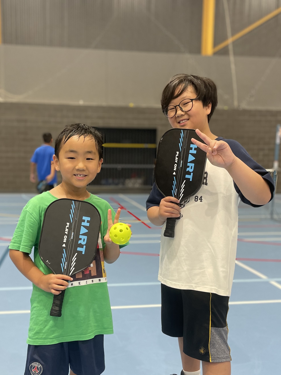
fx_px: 433
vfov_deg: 46.6
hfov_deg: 35.9
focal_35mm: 40
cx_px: 126
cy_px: 223
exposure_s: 1/50
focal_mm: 4.2
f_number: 1.6
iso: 100
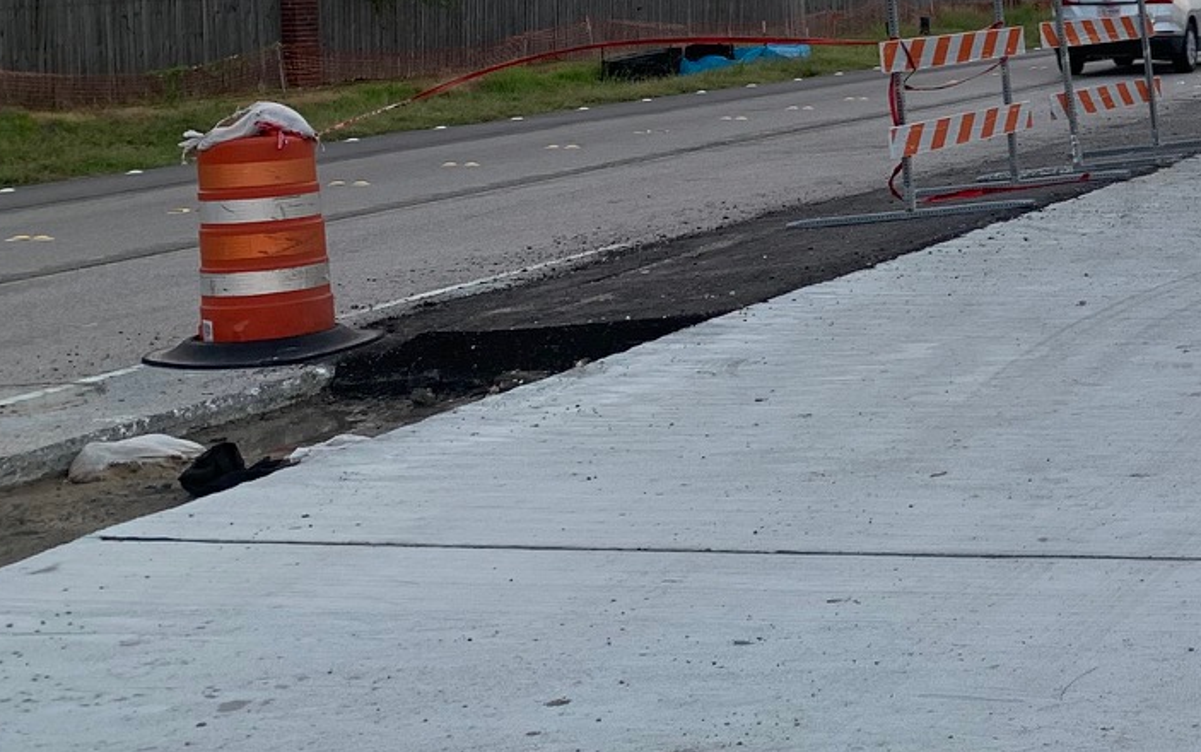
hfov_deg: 23.0
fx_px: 2587
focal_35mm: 79
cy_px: 82
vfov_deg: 16.3
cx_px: 1587
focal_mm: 4.25
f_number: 1.8
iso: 32
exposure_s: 1/122
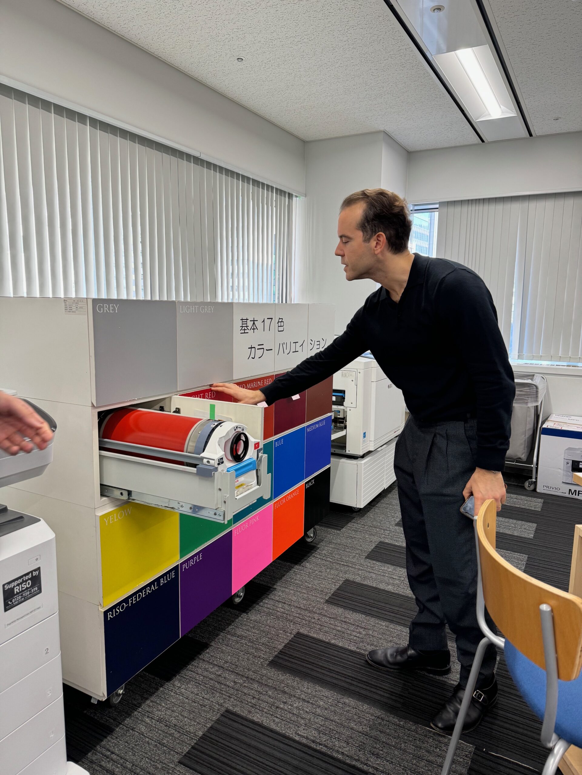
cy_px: 388
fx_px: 538
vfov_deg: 71.6
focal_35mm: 24
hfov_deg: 56.8
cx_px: 291
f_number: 1.78
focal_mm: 6.86
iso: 125
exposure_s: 1/121
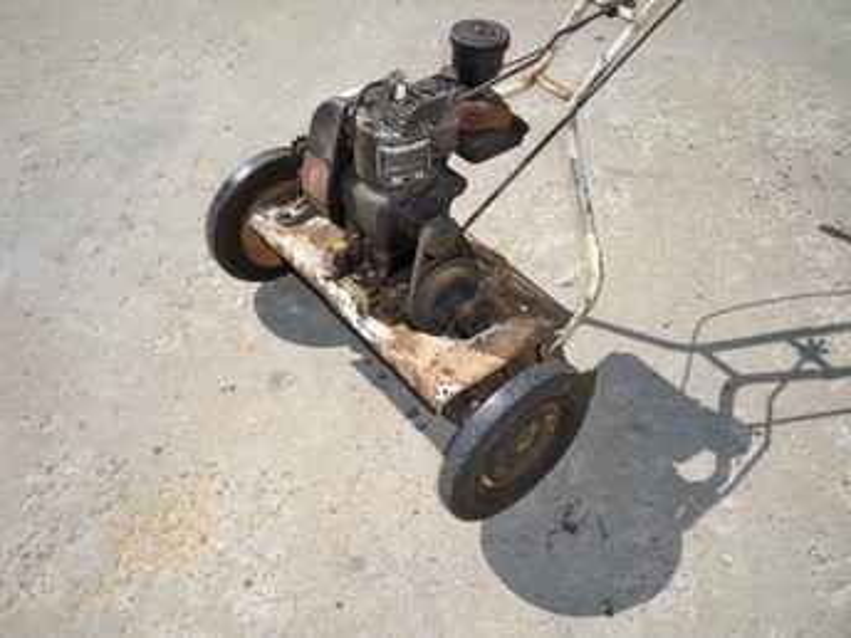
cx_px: 426
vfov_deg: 40.7
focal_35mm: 35
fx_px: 860
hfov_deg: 52.6
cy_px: 319
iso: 64
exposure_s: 1/640
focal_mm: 6.3
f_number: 4.7
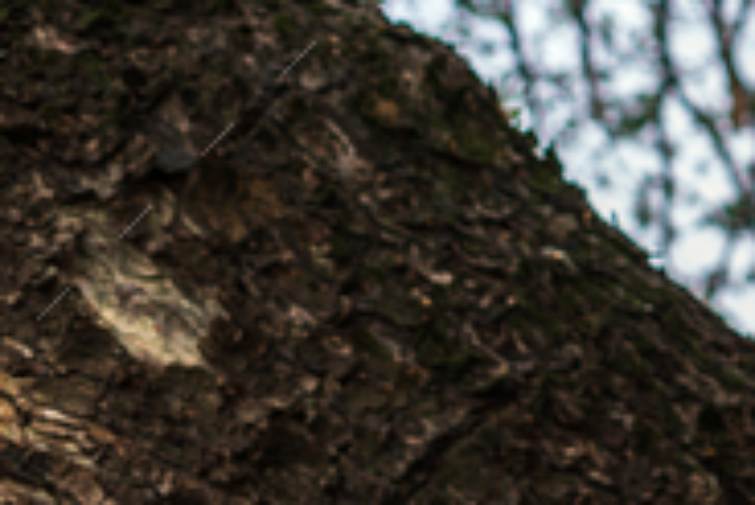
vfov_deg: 8.5
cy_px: 2
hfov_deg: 12.2
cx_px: 1141
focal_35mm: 160
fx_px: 3358
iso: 50
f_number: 2
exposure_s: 1/640
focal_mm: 50
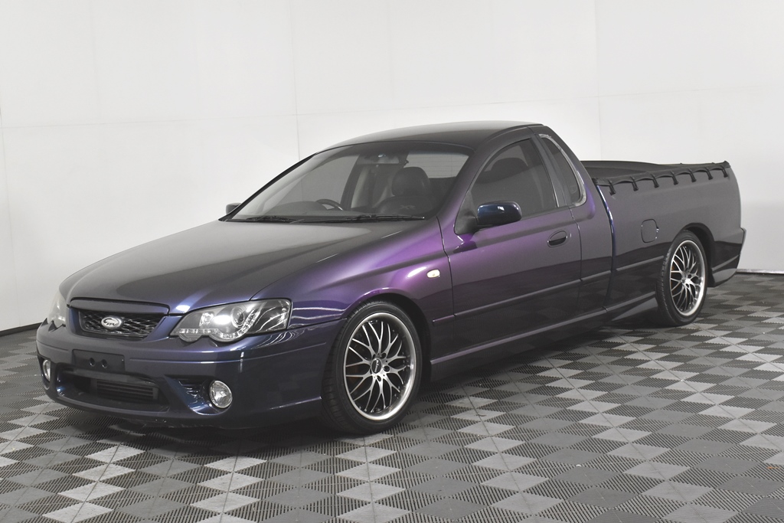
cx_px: 392
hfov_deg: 36.9
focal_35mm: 54
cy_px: 262
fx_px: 1176
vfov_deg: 25.1
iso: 1600
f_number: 8
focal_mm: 36
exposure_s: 1/250
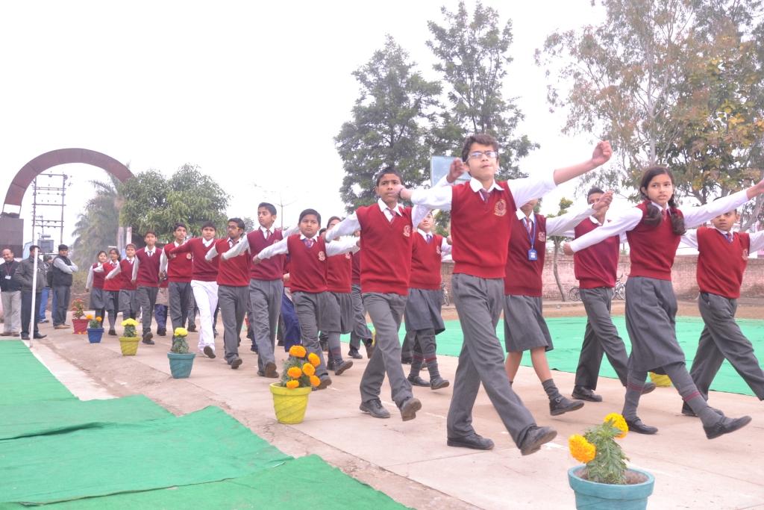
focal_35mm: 32
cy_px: 255
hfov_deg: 59.5
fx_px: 669
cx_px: 382
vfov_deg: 41.7
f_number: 7.1
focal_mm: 21
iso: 400
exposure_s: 1/125
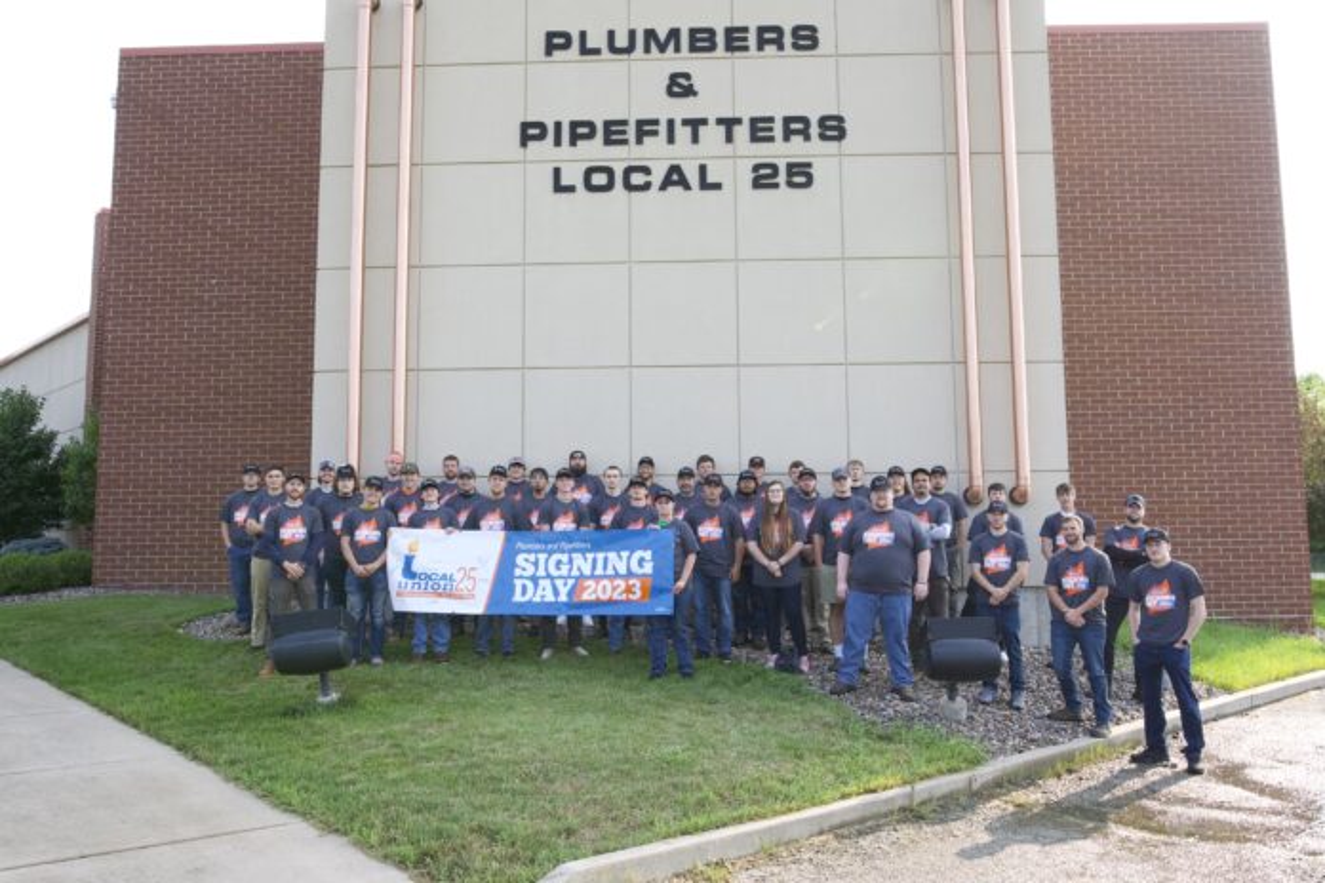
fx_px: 1104
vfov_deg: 43.6
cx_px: 662
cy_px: 442
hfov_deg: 61.9
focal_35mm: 30
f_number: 8
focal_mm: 20
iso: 400
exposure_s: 1/160
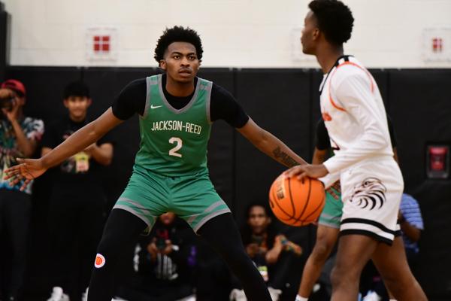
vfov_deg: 4.6
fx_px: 3758
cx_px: 226
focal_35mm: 300
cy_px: 150
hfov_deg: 6.9
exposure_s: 1/640
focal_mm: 200
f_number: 3.2
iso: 10000
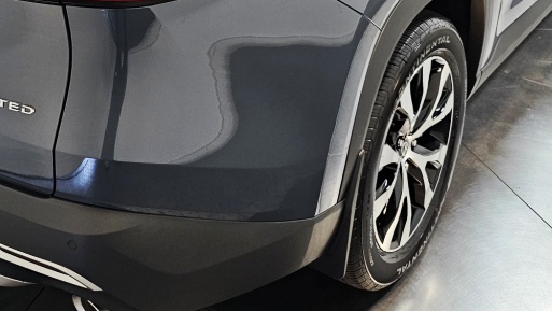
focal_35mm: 50
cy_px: -46
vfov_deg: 22.4
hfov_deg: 40.7
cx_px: 176
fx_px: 732
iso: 800
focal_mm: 6.3
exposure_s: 1/60
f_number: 1.7
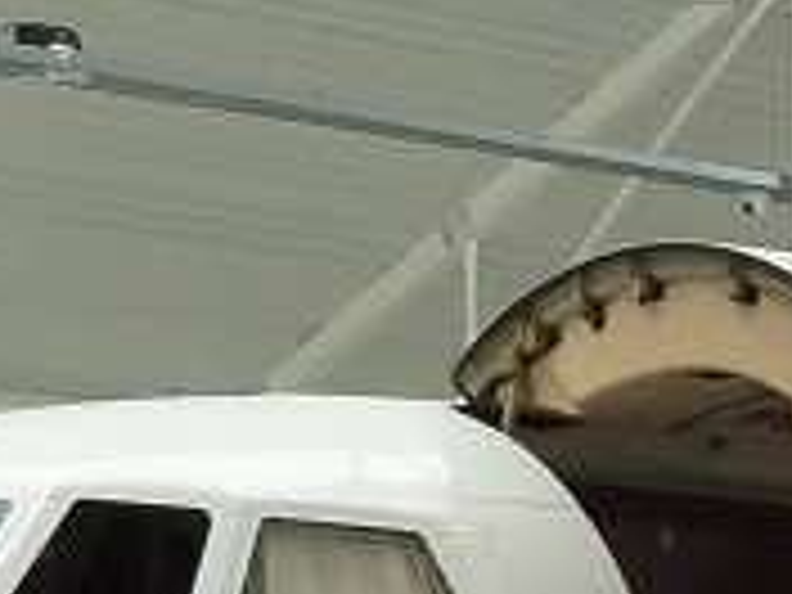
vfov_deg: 6.4
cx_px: 1233
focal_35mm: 232
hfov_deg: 8.3
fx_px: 5308
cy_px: 783
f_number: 3.7
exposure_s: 1/60
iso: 100
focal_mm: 6.1
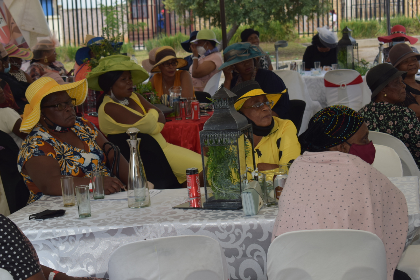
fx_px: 962
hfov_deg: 24.6
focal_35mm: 82
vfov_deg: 16.6
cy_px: 140
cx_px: 210
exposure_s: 1/160
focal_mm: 55
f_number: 6.3
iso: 100
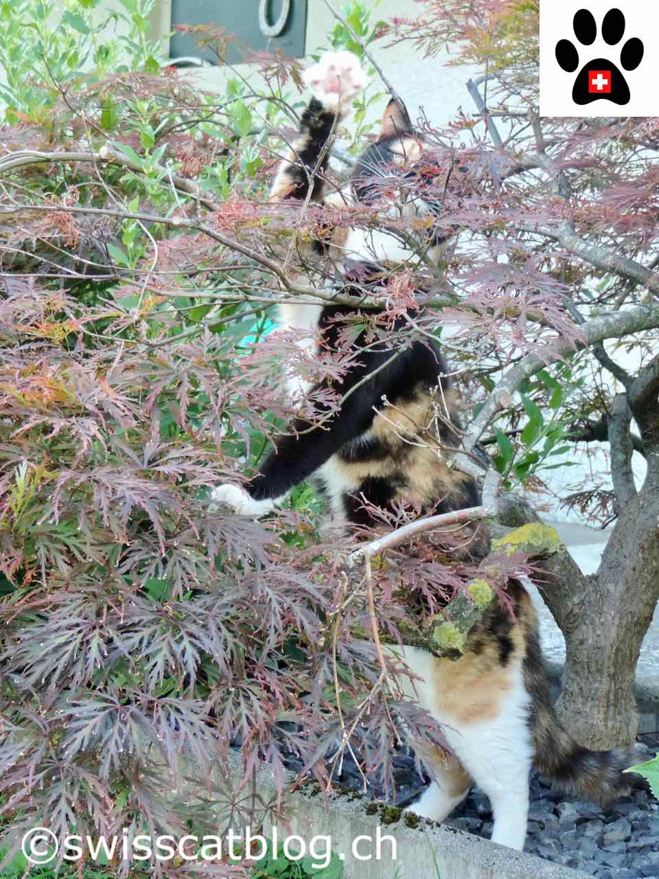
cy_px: 440
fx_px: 1396
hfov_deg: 26.6
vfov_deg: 34.9
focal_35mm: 55
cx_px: 330
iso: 400
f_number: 3.7
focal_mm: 9.8
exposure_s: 1/125
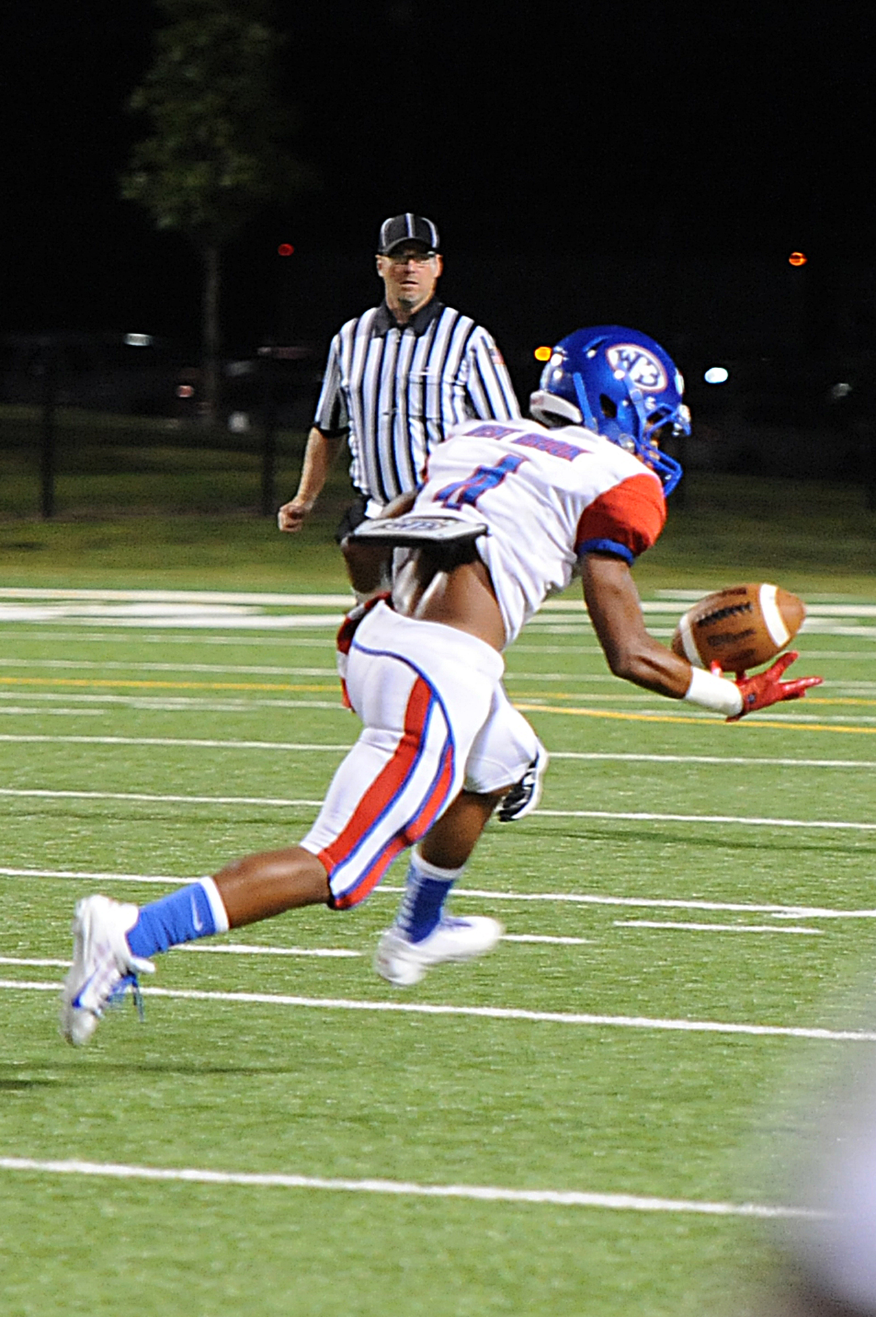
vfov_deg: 16.4
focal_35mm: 125
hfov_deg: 11.0
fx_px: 4568
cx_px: 438
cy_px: 658
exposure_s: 1/250
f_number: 2.8
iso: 3200
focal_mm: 125
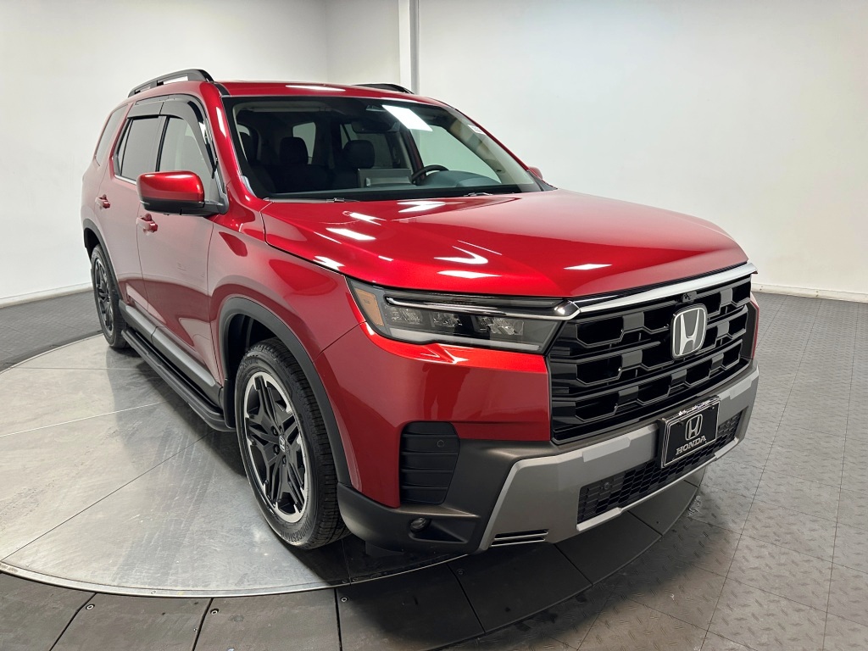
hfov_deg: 71.6
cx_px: 434
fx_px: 602
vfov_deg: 56.8
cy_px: 326
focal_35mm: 24
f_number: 1.78
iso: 400
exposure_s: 1/60
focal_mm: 6.86
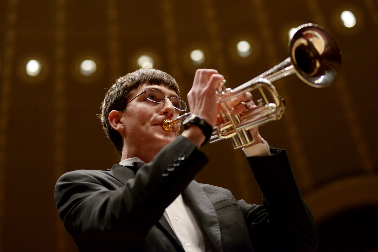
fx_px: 840
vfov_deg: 17.1
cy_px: 126
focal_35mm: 80
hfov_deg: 25.4
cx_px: 189
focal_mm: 80
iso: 1250
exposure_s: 1/800
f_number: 3.5
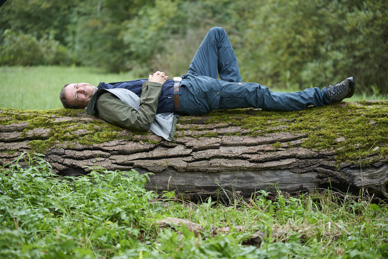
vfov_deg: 13.0
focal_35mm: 105
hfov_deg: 19.5
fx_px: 1132
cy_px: 130
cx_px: 194
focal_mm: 105
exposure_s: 1/125
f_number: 3.5
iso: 200
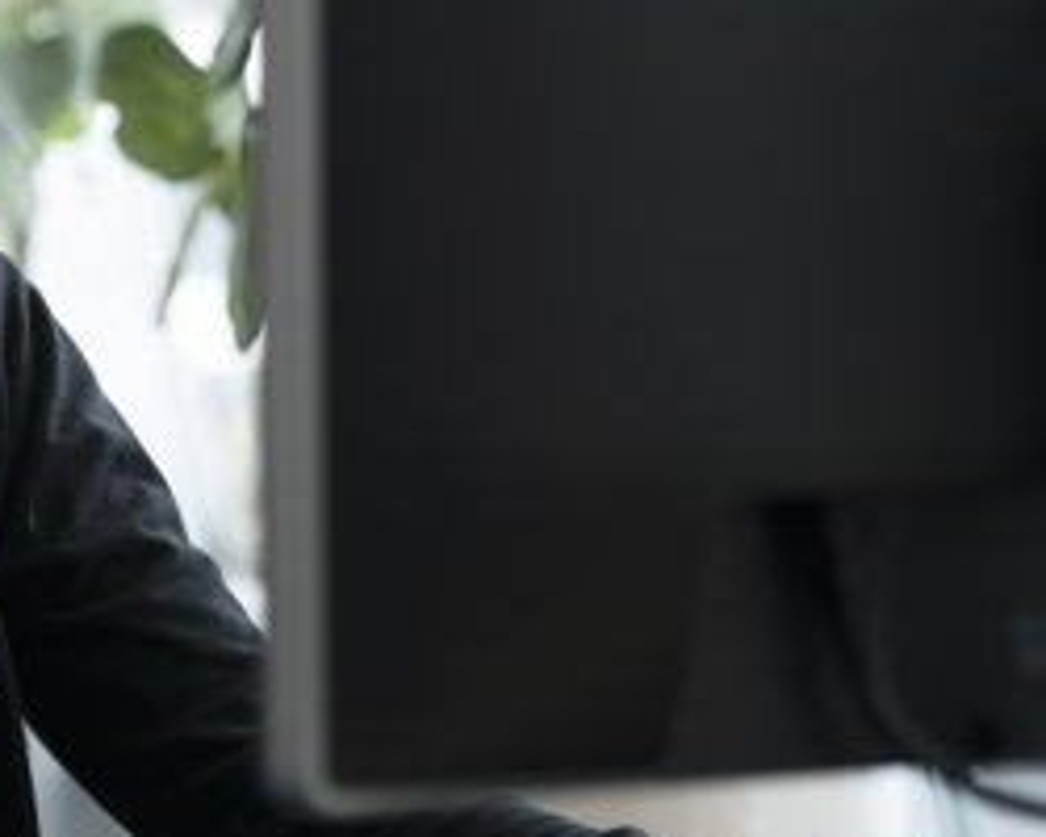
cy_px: 352
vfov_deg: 9.2
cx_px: -192
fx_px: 5201
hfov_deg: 11.3
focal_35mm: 168
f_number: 2.8
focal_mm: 70
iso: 125
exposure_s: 1/100
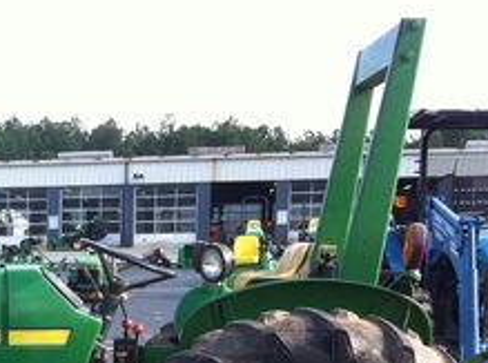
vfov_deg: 16.2
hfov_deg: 21.6
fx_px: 1223
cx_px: -29
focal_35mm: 87
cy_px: 439
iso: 80
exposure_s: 1/281
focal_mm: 3.85
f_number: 2.8
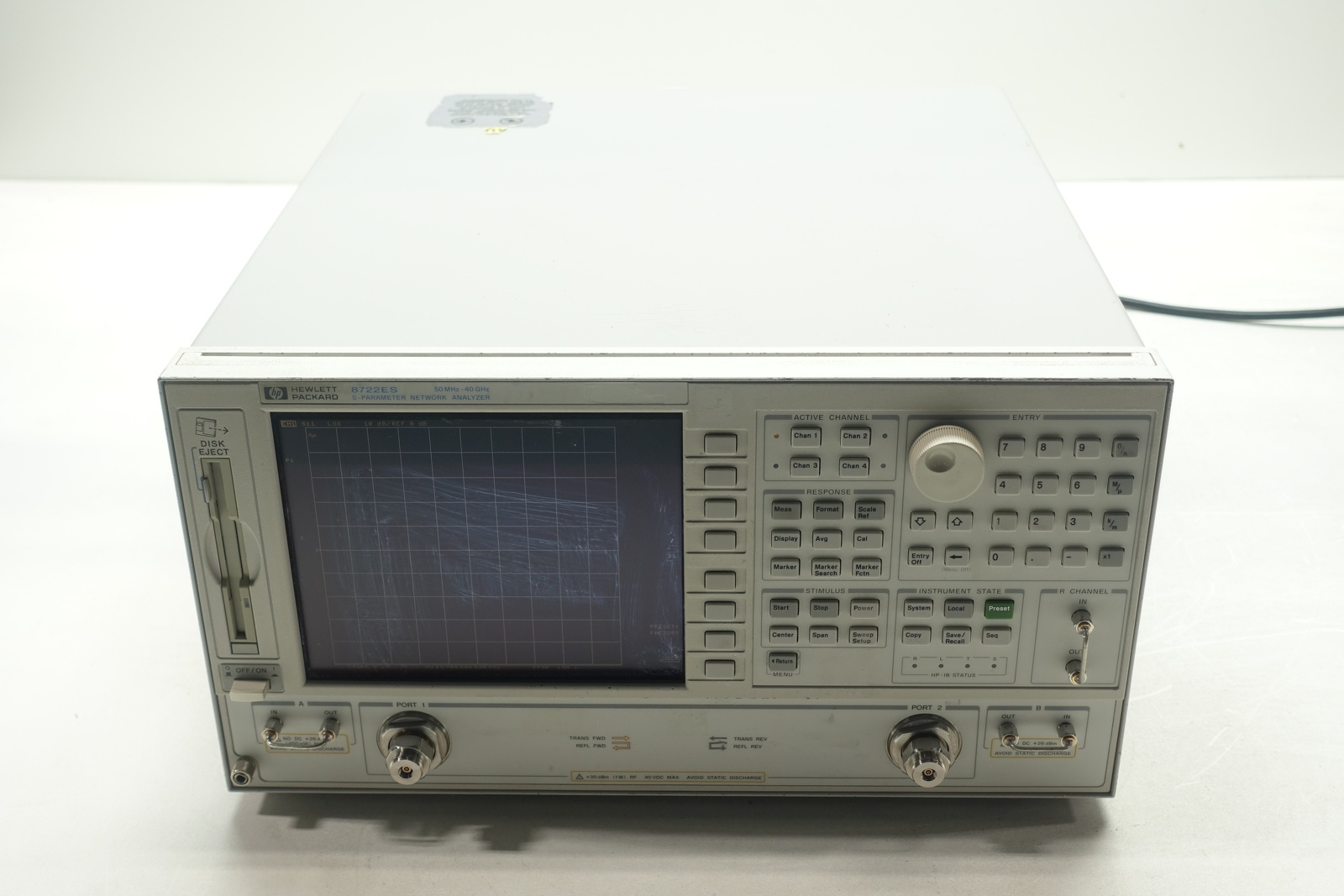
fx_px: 1680
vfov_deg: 29.9
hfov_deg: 43.6
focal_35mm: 45
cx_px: 672
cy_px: 448
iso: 160
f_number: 2.8
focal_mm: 16.39
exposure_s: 1/50
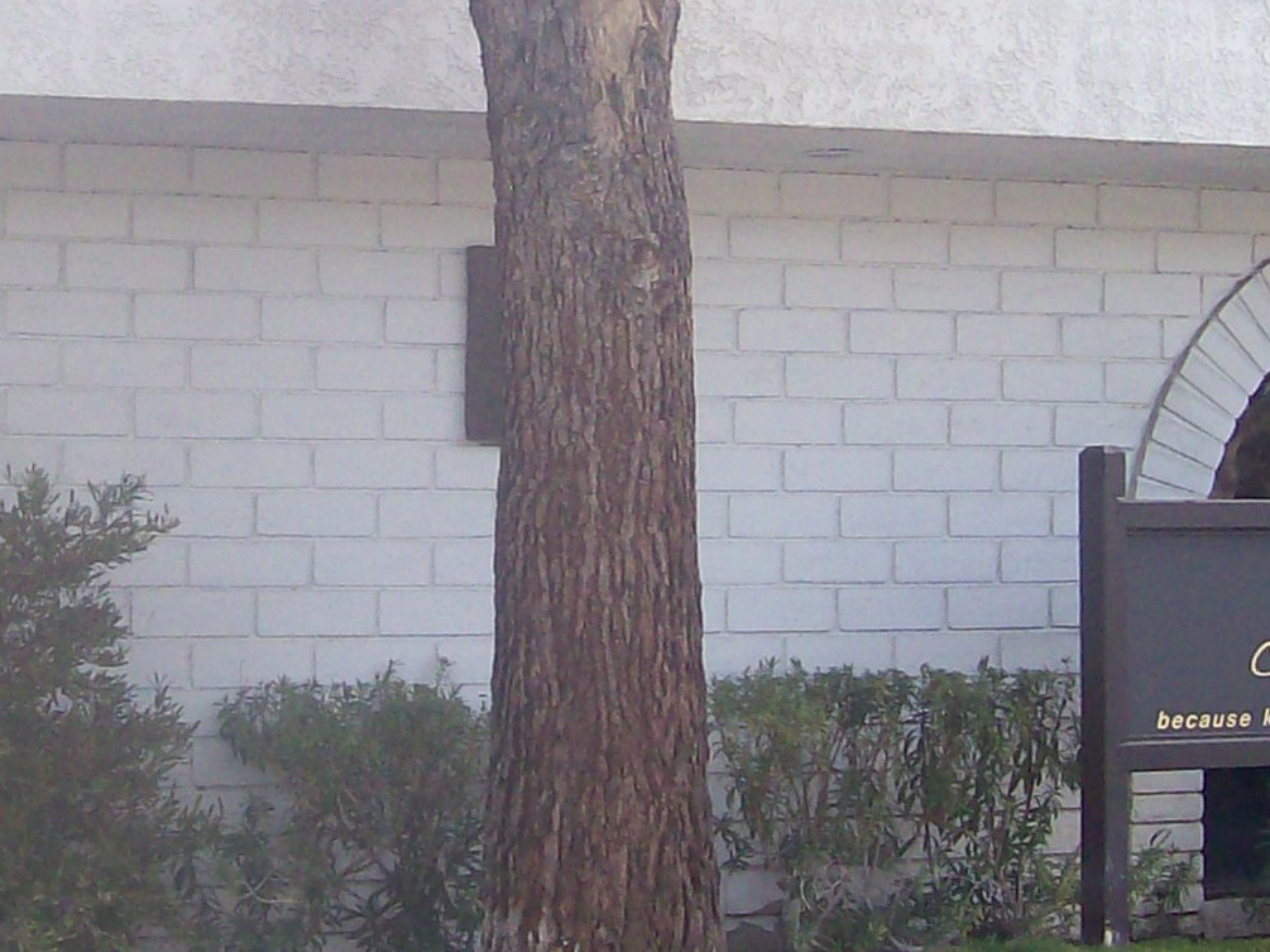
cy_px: 190
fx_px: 3741
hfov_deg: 19.2
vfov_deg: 14.4
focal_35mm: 102
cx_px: 368
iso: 80
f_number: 2.7
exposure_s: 1/324
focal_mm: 6
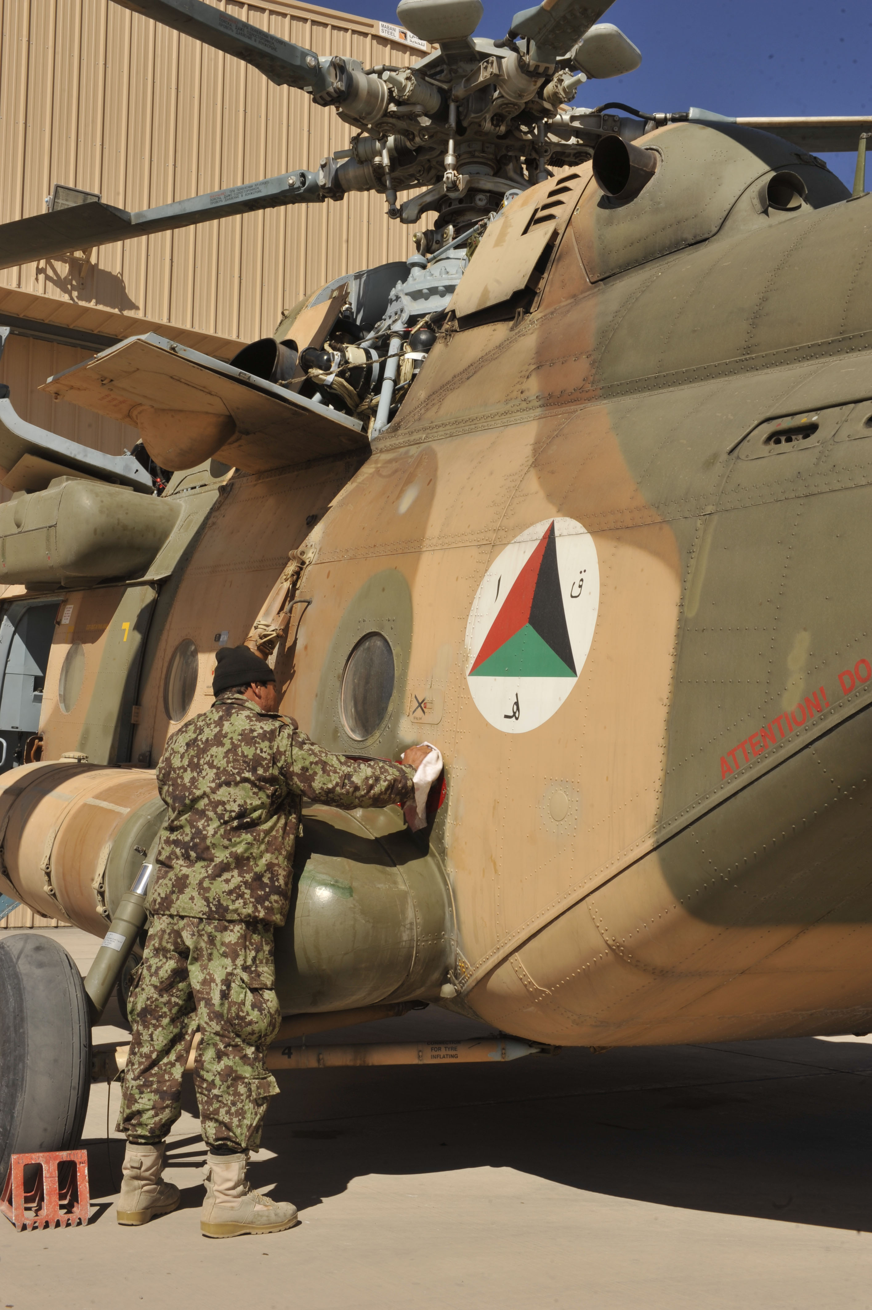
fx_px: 1528
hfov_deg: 31.9
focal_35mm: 42
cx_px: 436
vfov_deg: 46.4
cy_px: 655
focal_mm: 42
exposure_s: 1/125
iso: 200
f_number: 22
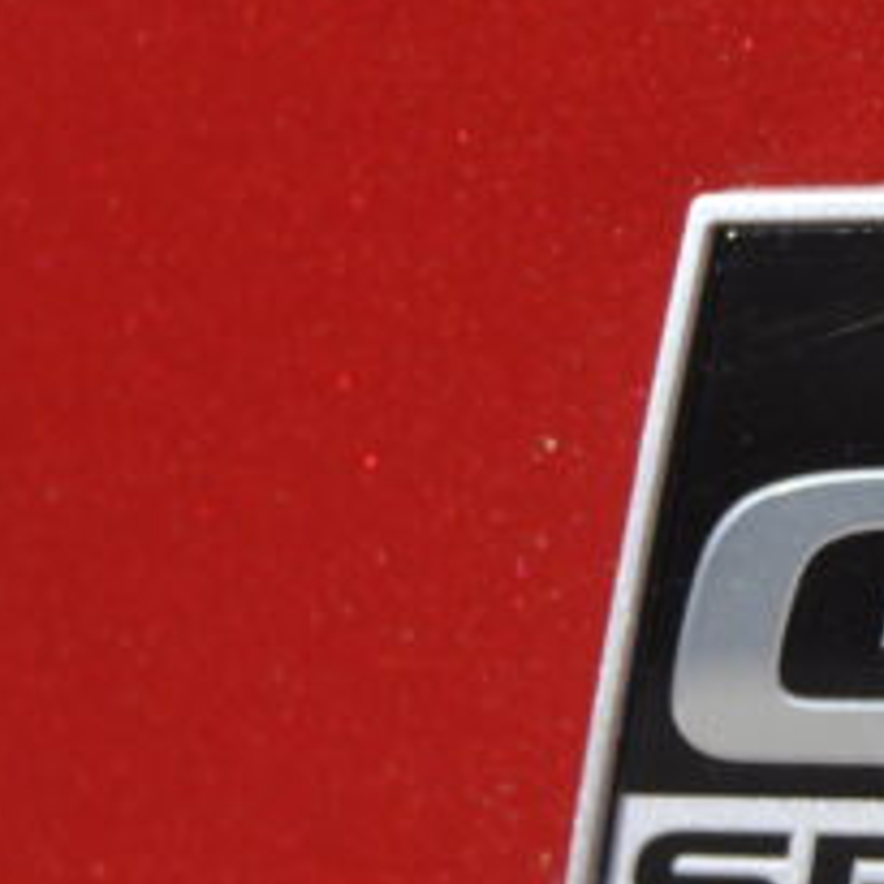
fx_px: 6356
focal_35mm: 220
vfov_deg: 8.0
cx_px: 1207
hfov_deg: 7.8
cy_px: 444
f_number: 5.3
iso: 200
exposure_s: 1/640
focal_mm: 46
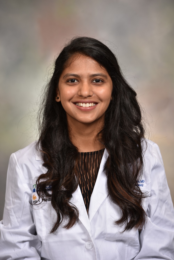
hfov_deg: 8.1
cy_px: 130
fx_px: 1231
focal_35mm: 170
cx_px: 87
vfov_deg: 12.1
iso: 250
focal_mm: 170
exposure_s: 1/125
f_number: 6.3
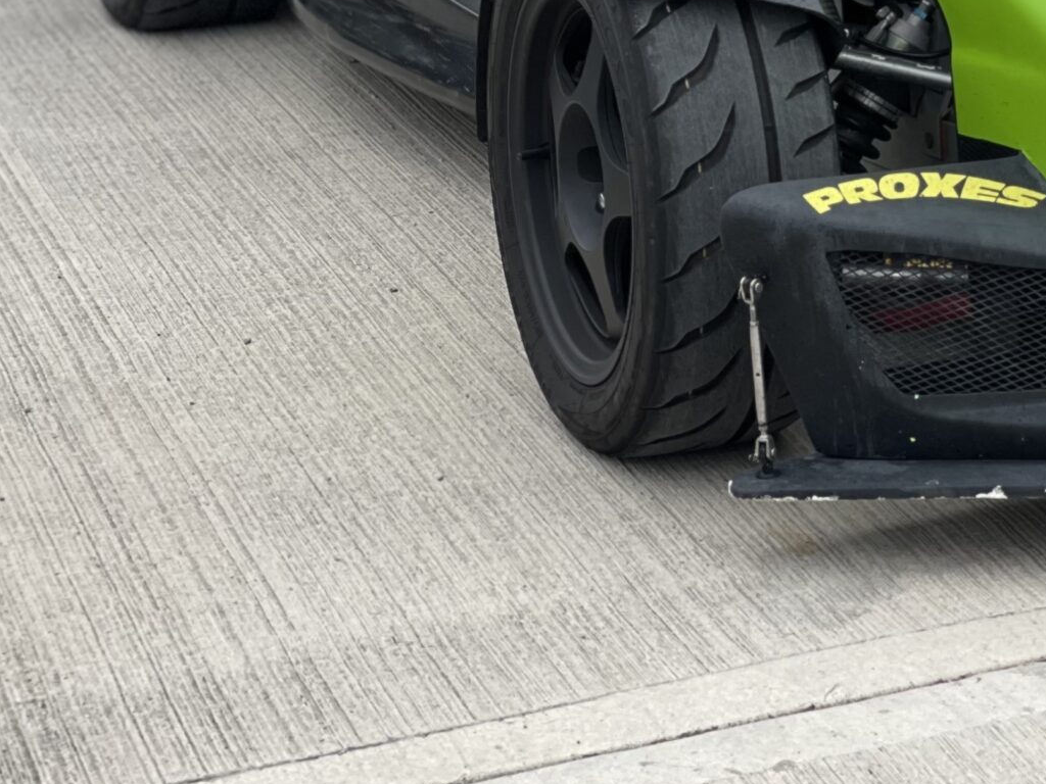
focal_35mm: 130
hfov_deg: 14.9
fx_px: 3928
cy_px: -52
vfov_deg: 11.3
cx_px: 1078
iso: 25
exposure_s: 1/978
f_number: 2
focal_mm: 6
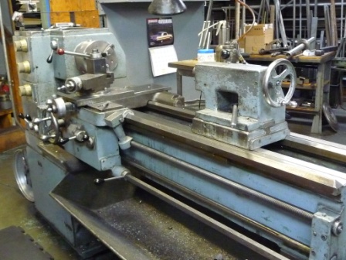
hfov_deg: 47.9
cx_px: 173
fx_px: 390
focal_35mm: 39
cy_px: 130
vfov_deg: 36.8
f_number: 3.3
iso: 800
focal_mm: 4.7
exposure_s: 1/15
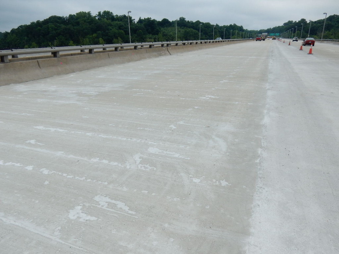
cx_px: 170
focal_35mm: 25
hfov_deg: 69.4
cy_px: 127
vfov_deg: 54.9
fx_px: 245
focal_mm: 4.5
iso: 125
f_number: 3.7
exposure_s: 1/800
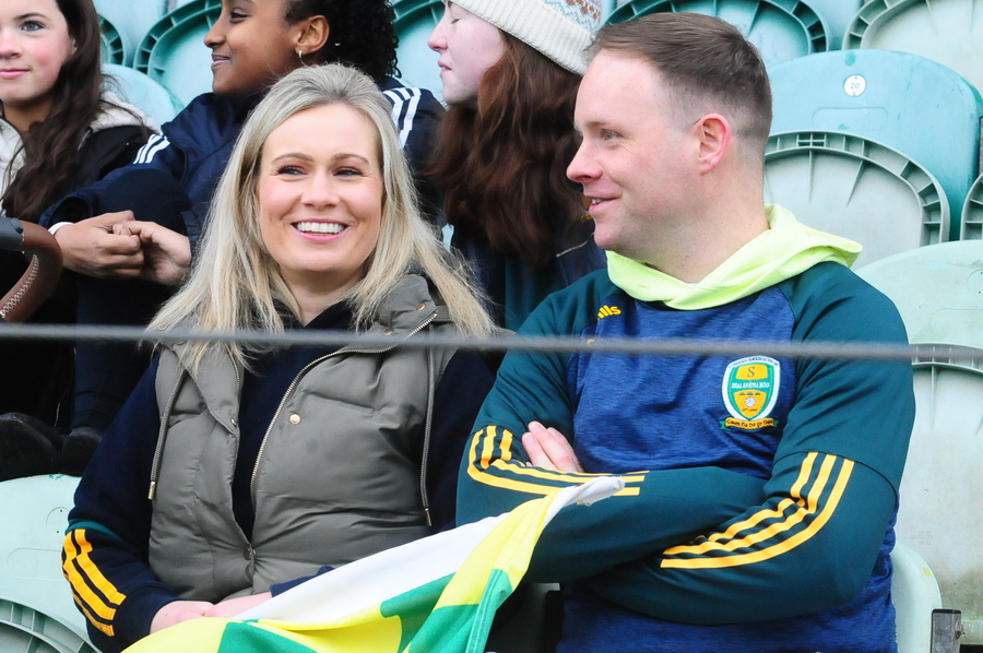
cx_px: 492
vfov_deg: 11.4
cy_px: 326
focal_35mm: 120
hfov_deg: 17.1
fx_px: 3273
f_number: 7.1
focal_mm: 80
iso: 3200
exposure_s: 1/200
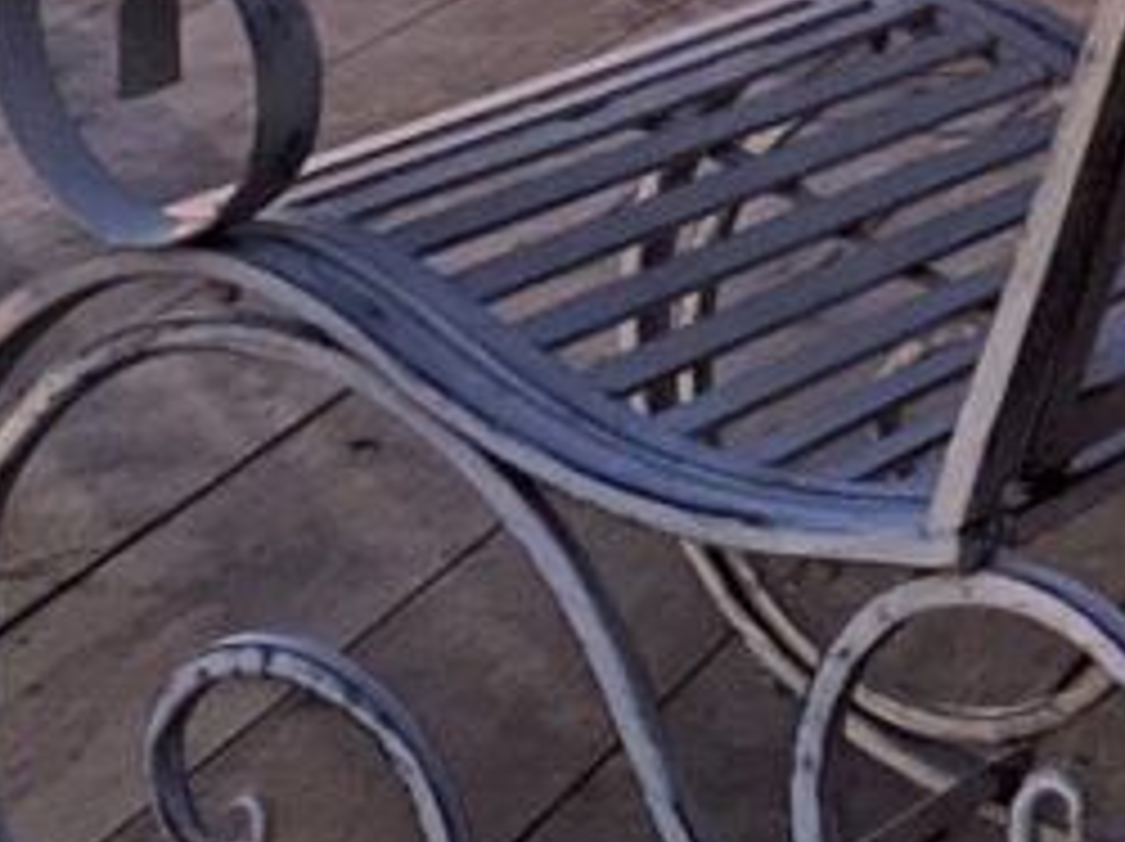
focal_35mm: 160
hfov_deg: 12.4
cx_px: 626
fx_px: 5195
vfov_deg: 8.9
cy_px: -644
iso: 640
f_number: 1.6
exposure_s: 1/4
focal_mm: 4.2
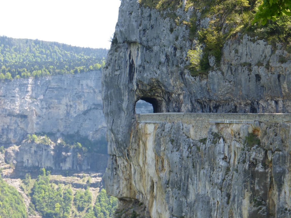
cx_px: 146
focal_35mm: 122
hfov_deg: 16.1
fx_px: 1026
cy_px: 109
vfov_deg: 12.1
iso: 100
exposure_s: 1/125
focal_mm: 21.8
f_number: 5.4
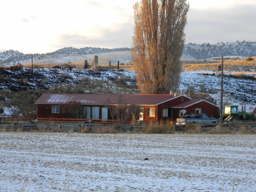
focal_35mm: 148
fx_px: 1095
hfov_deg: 13.3
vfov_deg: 10.0
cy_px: 96
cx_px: 128
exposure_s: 1/58.6
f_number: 5
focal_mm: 26.8
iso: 80
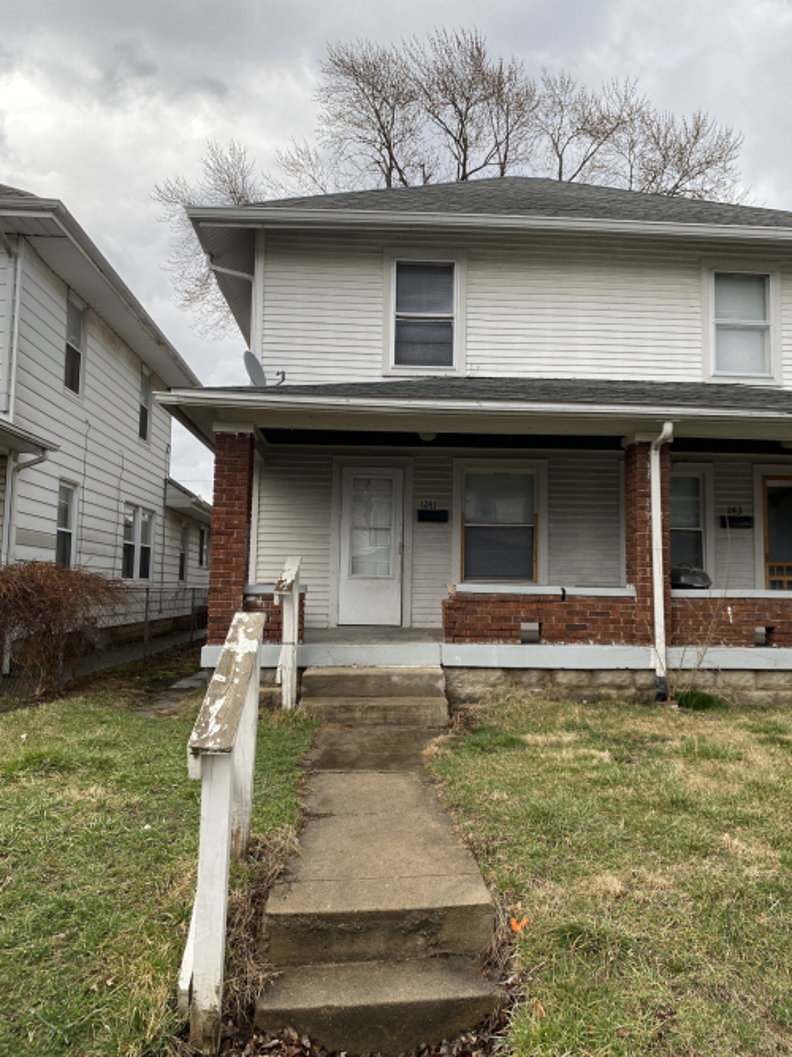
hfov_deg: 53.0
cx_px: 396
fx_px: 793
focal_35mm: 26
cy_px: 528
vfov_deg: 67.3
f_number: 1.8
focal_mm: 4.25
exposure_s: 1/524
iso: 32
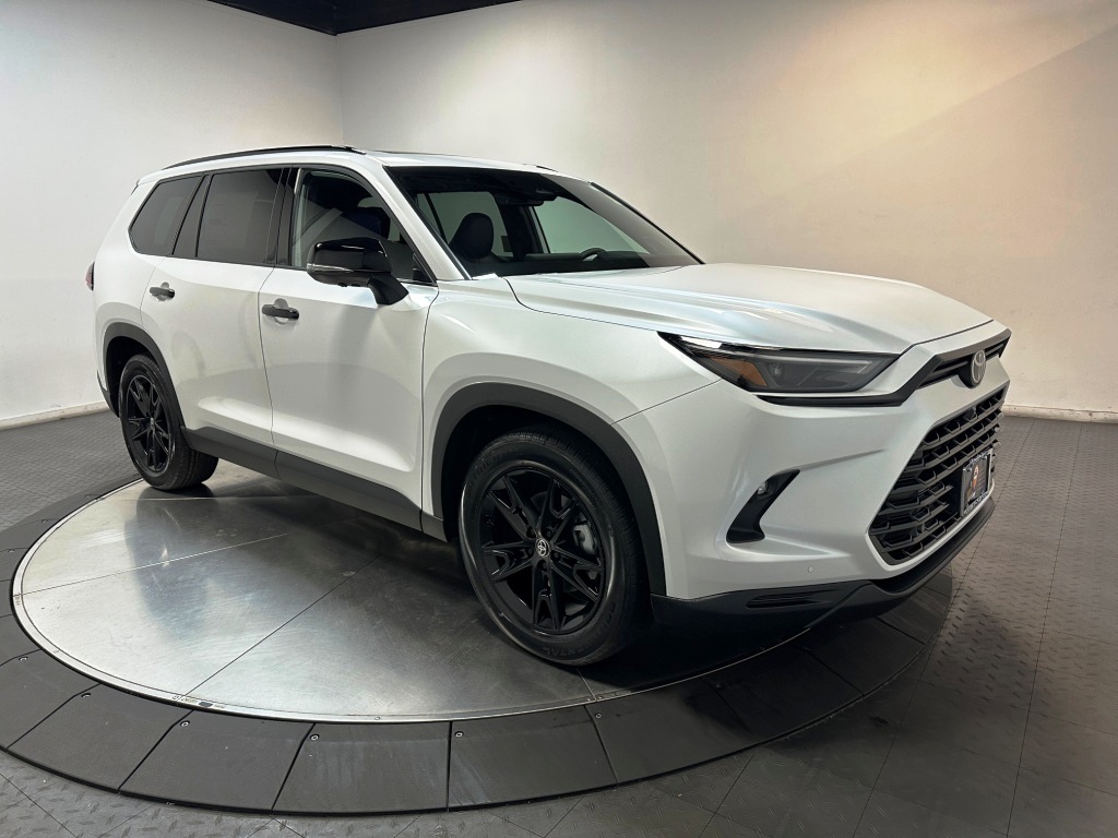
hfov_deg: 71.6
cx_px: 559
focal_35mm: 24
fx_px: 775
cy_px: 419
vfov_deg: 56.8
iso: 200
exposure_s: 1/60
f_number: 1.78
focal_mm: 6.86
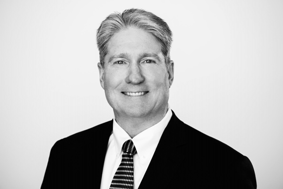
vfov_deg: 21.0
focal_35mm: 65
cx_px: 142
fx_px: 511
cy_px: 94
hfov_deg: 30.9
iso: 320
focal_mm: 65
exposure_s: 1/125
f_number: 4.5
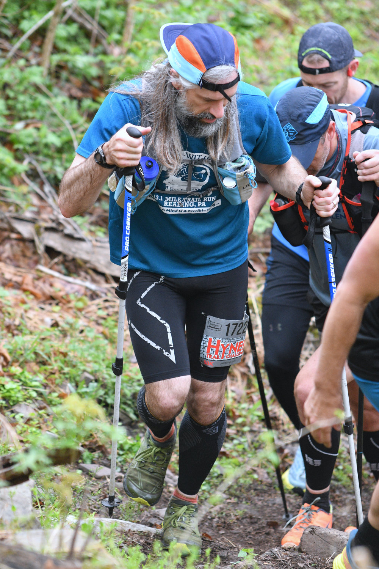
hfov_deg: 5.0
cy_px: 284
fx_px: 4374
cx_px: 190
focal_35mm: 277
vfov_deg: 7.4
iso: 1600
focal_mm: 185
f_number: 3.5
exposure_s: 1/800
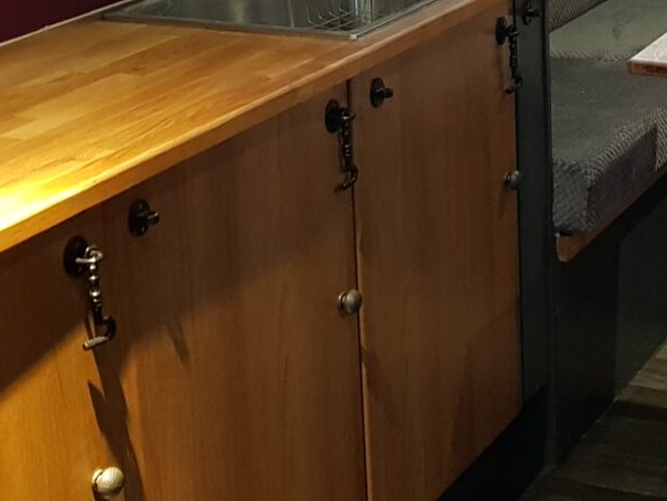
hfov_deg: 21.1
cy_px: -30
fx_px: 1696
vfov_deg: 16.4
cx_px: 746
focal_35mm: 88
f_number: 1.7
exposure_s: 1/14
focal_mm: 4.2
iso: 200
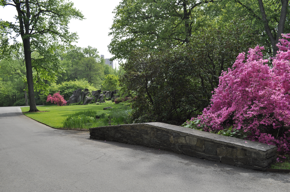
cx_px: 145
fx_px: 241
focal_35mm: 30
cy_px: 96
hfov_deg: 62.0
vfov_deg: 43.5
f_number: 10
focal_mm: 20
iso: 200
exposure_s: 1/200
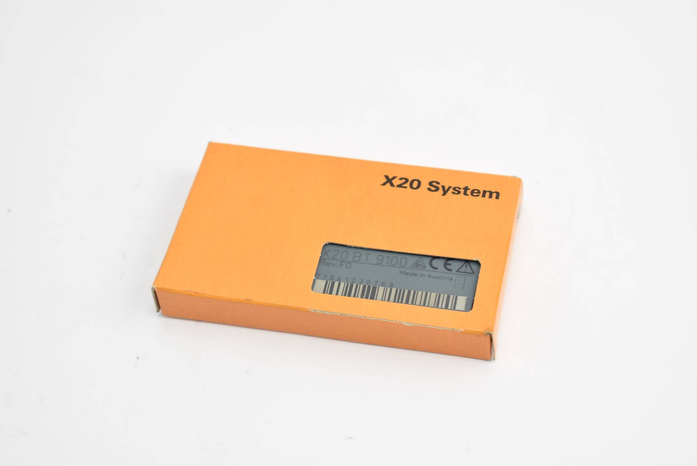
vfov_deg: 19.0
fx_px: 1395
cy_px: 233
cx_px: 348
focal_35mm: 72
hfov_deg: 28.1
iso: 100
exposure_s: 1/20
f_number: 5.3
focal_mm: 48
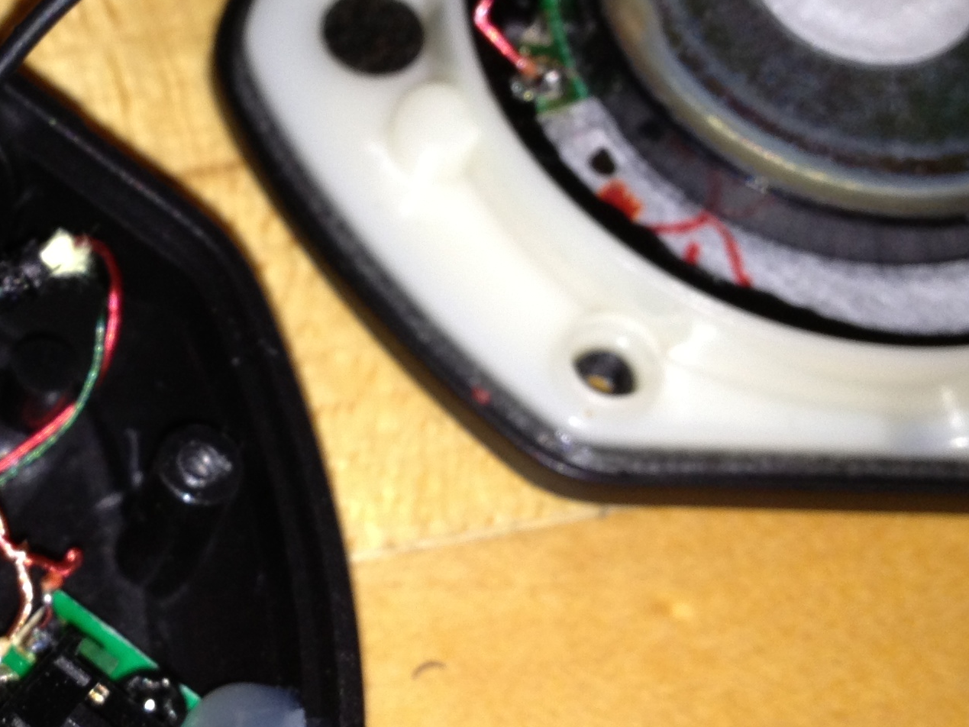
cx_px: 163
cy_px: 316
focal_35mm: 90
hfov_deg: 21.4
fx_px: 2520
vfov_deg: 16.4
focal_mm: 4.28
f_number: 2.4
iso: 50
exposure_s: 1/97
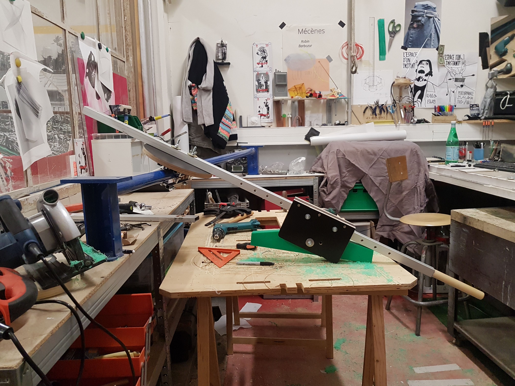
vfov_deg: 53.1
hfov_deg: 67.3
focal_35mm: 26
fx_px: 387
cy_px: 193
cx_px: 258
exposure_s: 1/50
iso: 160
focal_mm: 4.2
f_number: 1.7
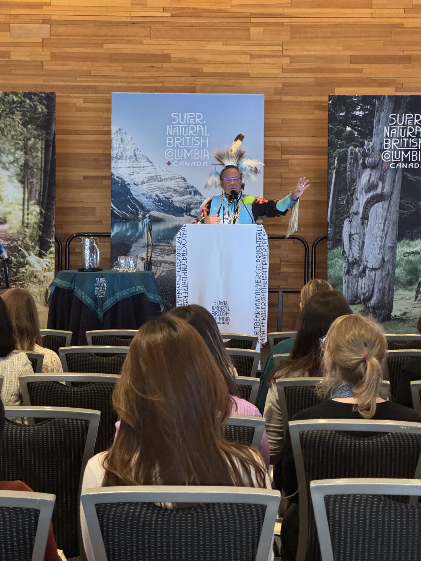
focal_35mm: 77
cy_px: 280
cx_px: 210
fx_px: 1249
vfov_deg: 25.3
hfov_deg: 19.1
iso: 1250
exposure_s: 1/30
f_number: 2.8
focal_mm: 9
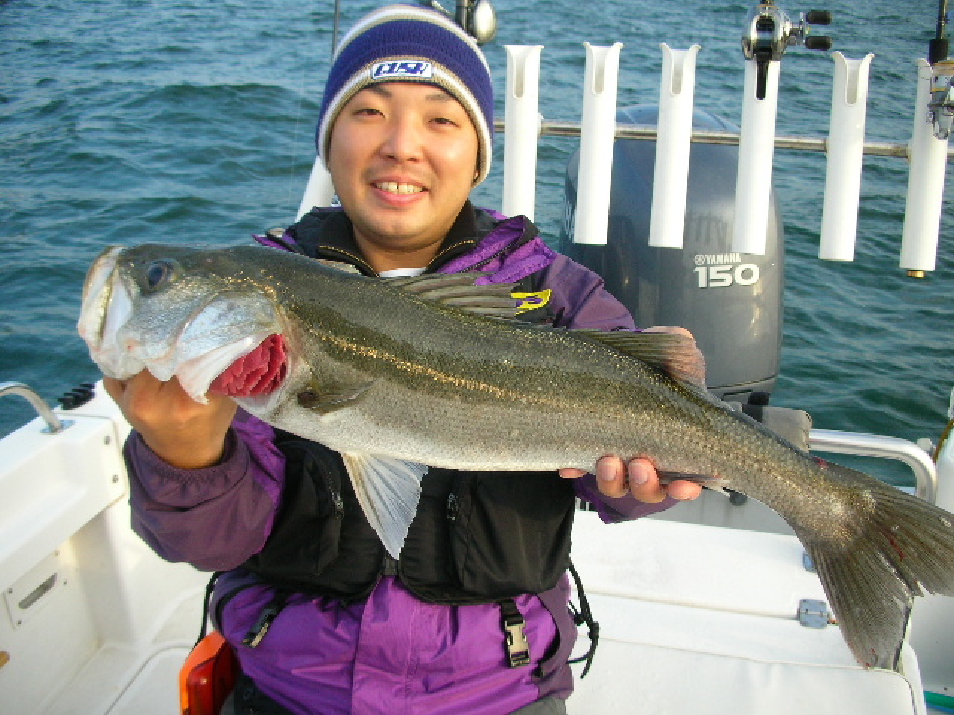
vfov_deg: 40.7
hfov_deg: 52.6
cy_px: 358
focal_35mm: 35
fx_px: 965
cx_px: 477
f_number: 3
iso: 50
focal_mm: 5.8
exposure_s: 1/227
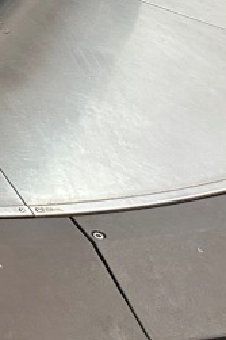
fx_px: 962
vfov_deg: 17.9
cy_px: -171
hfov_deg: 10.9
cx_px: -355
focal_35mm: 102
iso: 500
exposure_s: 1/60
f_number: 1.78
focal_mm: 6.86
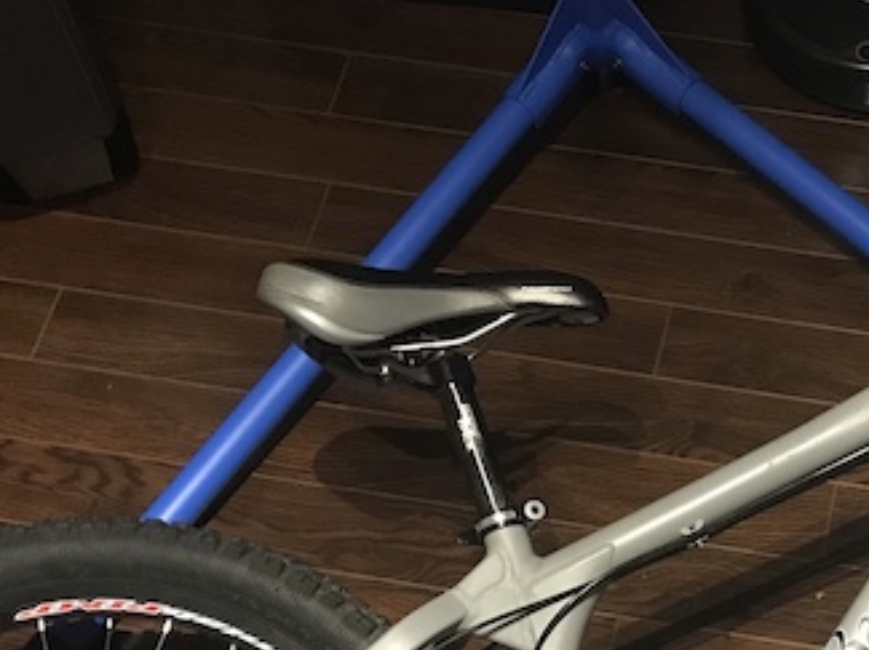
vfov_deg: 20.5
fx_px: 1730
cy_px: 674
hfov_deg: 27.1
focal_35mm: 69
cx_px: 805
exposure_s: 1/11
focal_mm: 3.99
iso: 100
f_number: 1.8
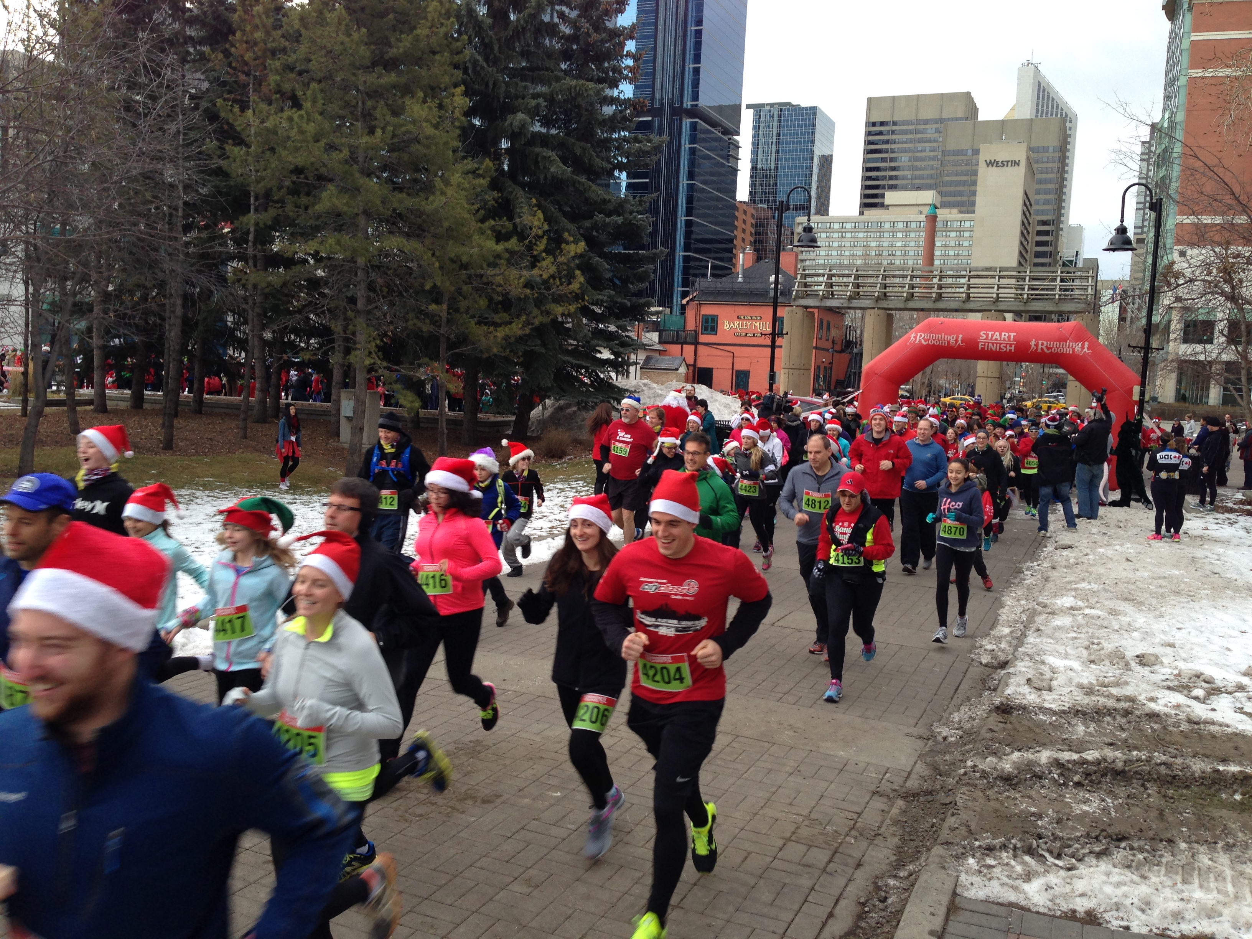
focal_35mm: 33
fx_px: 1194
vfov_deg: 42.9
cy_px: 470
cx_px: 626
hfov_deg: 55.4
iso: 50
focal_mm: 4.12
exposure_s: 1/120
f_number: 2.4
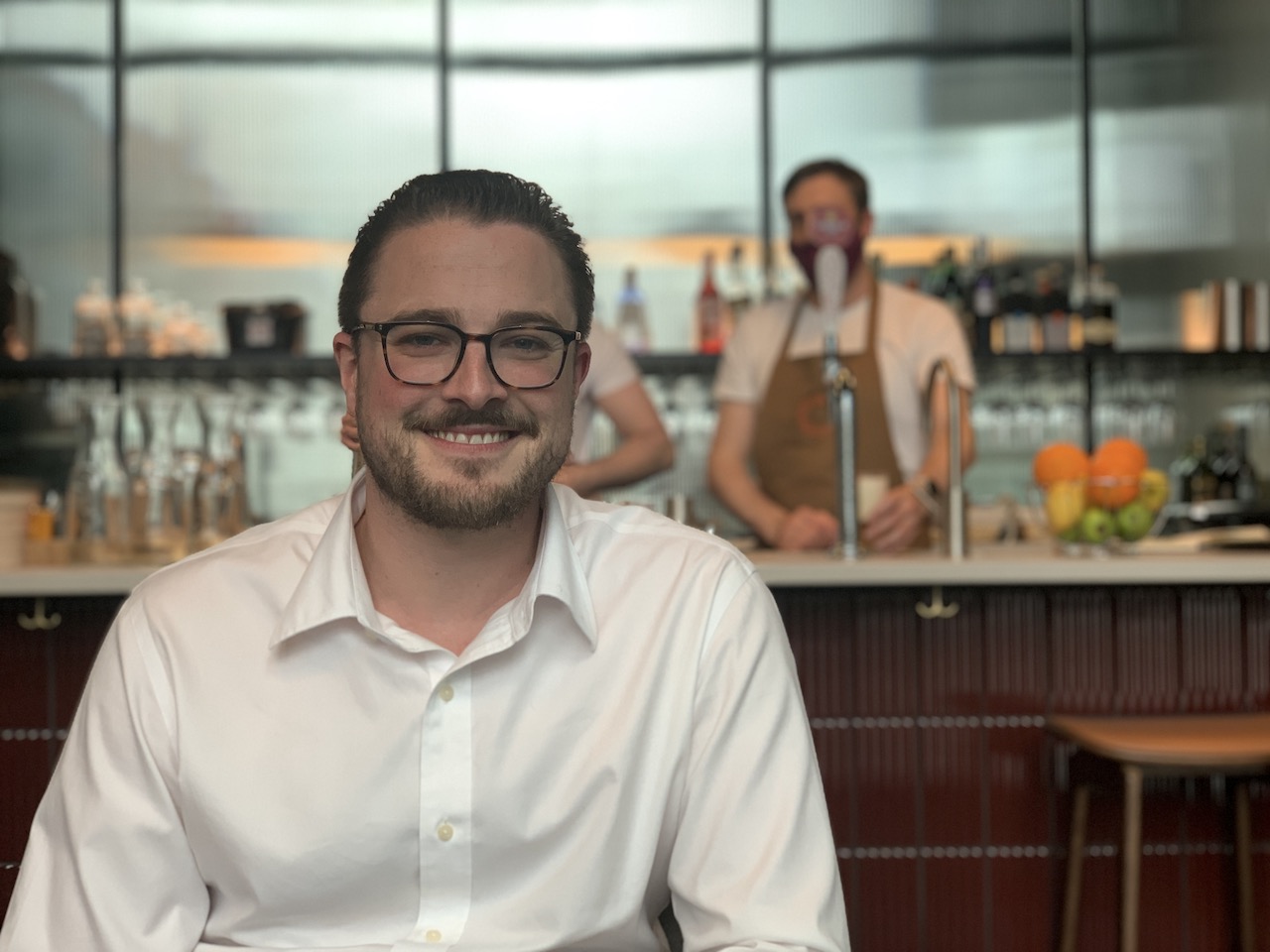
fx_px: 1908
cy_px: 476
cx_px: 635
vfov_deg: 28.0
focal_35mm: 52
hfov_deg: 36.8
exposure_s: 1/98
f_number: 2.4
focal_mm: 6
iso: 100
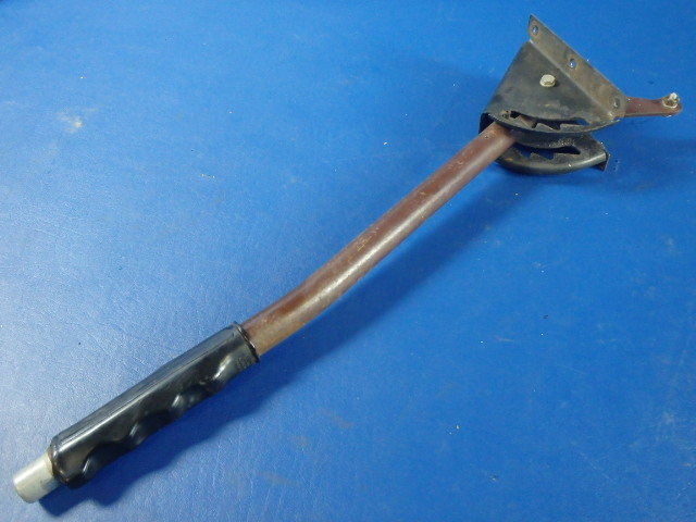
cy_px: 261
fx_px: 563
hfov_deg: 63.4
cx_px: 348
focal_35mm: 28
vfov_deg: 49.7
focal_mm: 5
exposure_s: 1/25
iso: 800
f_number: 3.9
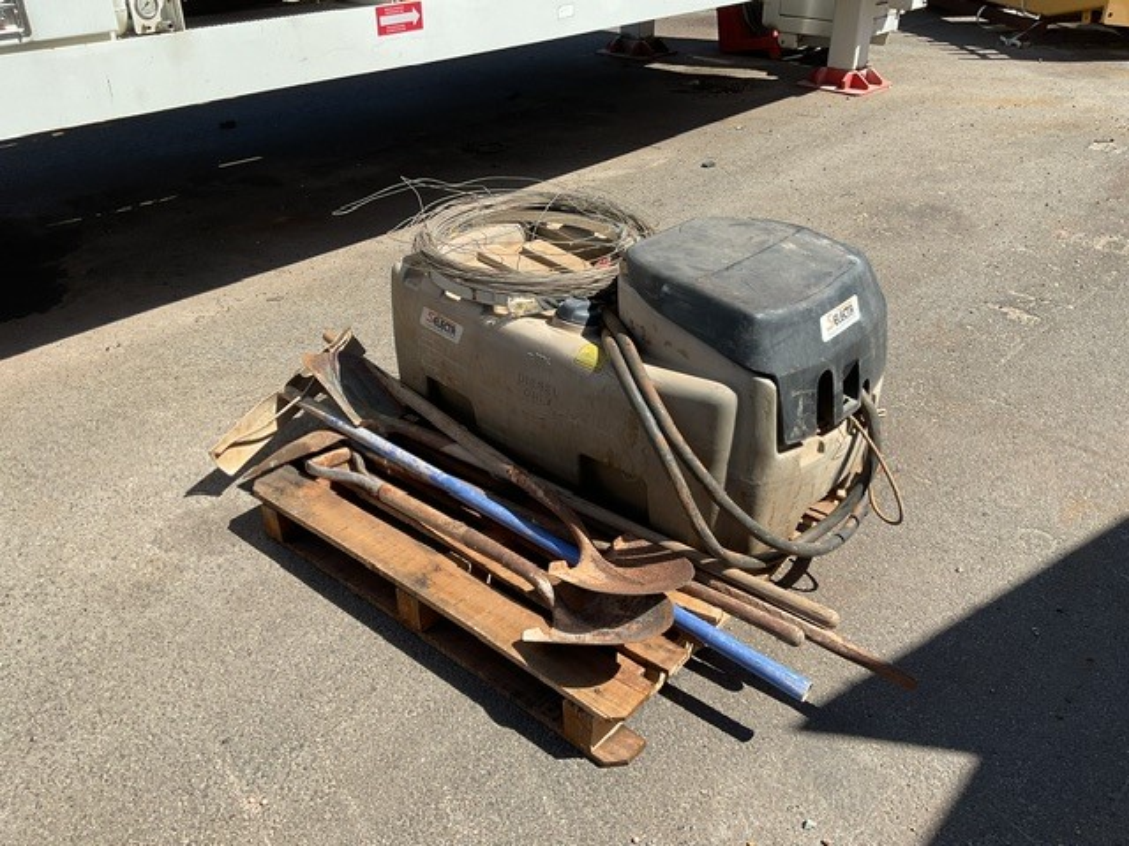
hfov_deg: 61.7
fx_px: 946
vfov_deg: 48.2
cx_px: 564
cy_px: 423
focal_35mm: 29
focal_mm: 3
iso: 16
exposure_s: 1/1534
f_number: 1.8
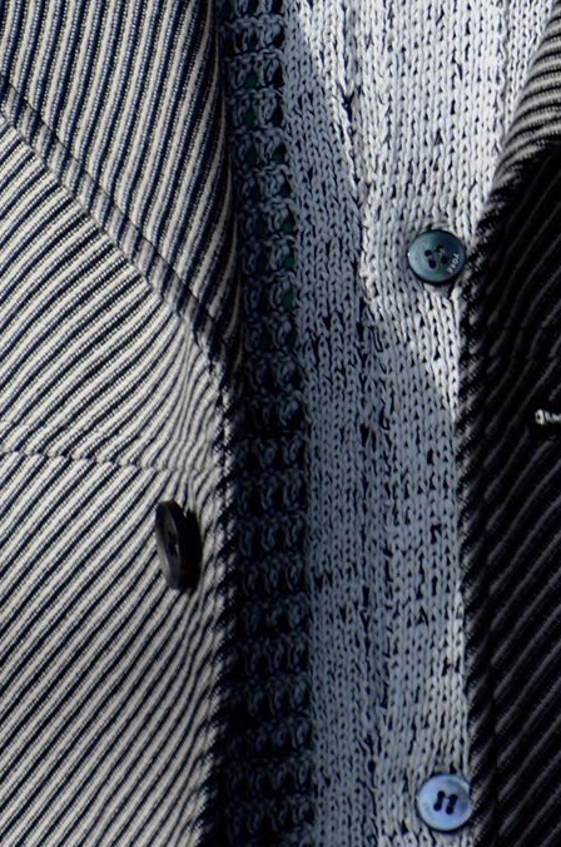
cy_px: 156
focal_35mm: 1005
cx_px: 382
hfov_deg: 1.4
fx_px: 23587
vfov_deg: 2.1
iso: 250
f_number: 6.3
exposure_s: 1/640
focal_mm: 300
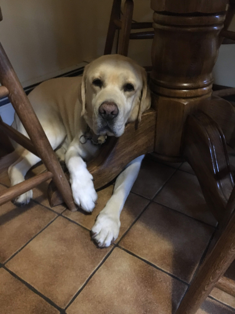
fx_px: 262
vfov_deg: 61.7
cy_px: 157
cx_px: 118
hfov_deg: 48.2
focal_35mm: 29
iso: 500
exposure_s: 1/15
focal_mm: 4.15
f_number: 2.2
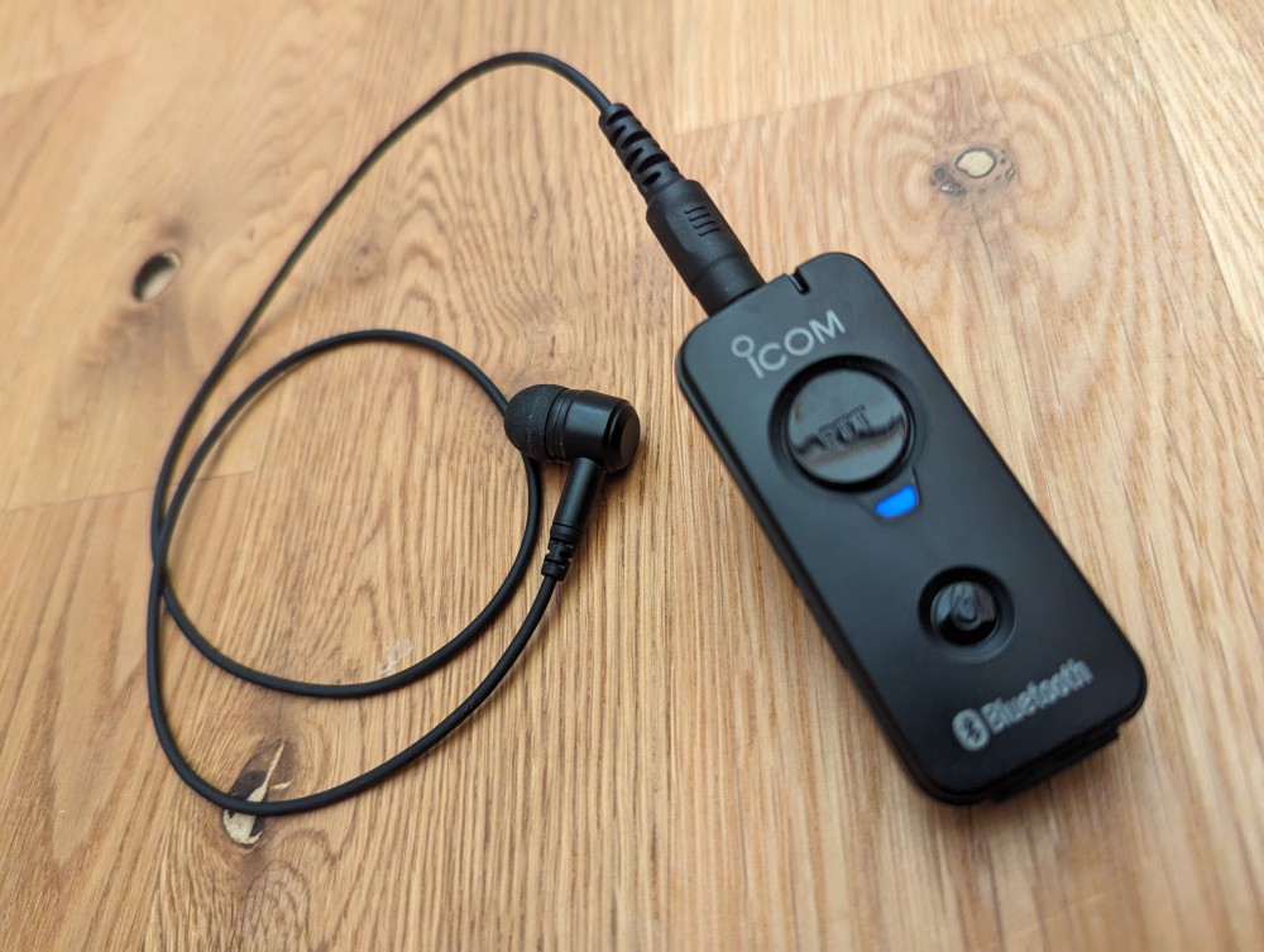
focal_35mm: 24
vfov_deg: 56.9
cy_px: 476
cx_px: 632
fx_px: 878
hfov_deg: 71.5
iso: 1383
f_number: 1.85
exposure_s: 1/110
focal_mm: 6.81
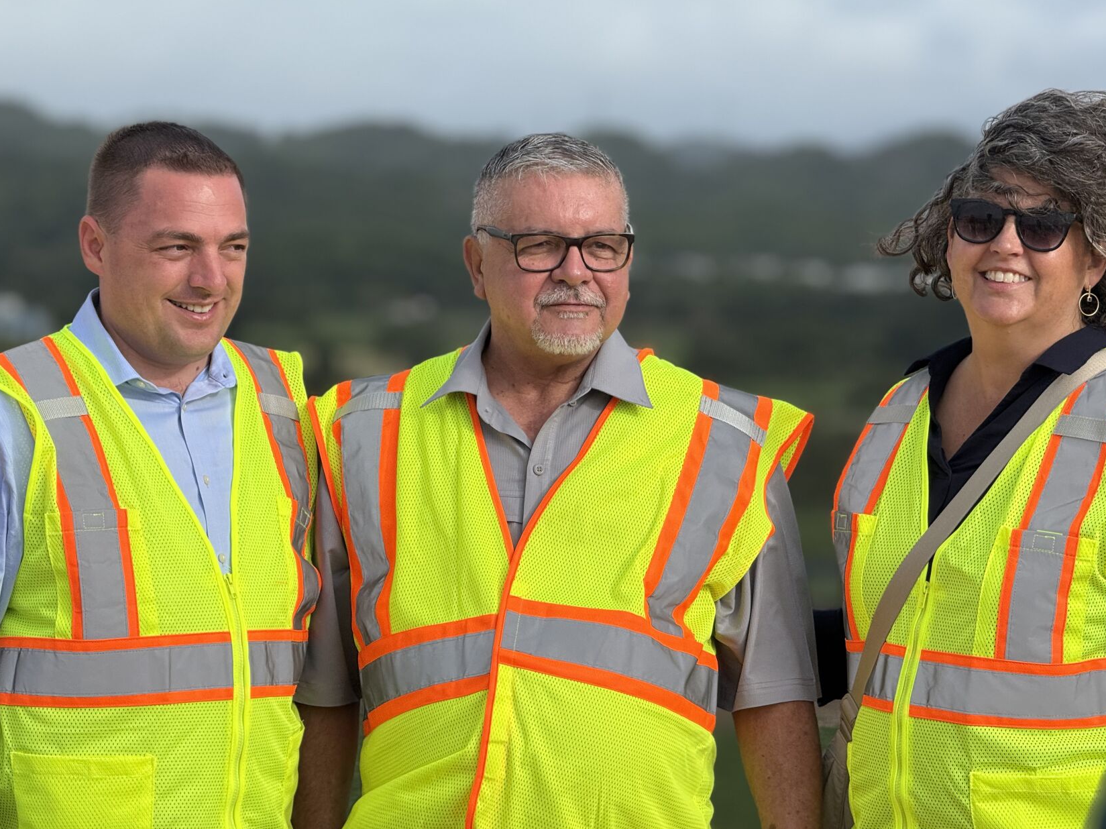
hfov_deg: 16.3
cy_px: 414
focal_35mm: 121
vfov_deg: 12.2
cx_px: 555
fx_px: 3865
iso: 64
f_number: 2.8
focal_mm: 15.66
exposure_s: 1/1422
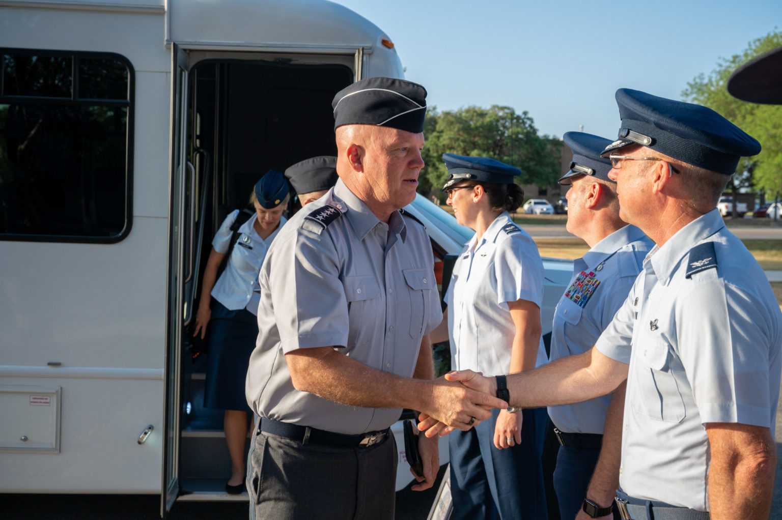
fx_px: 912
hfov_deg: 46.4
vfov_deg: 31.9
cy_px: 260
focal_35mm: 42
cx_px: 391
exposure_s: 1/800
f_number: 6.3
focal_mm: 42
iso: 640
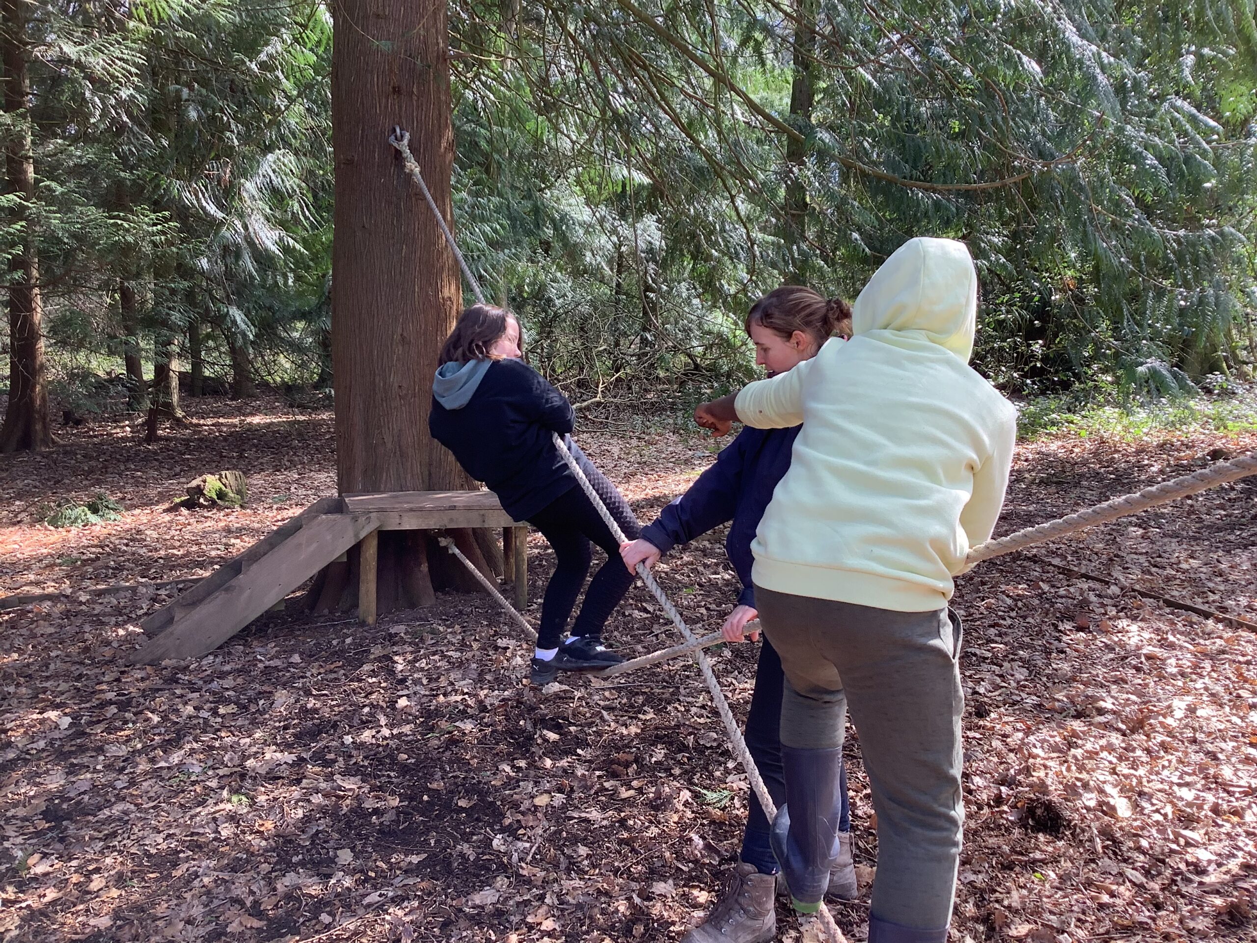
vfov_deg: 45.4
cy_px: 472
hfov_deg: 58.4
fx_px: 1126
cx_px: 628
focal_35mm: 31
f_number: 2.4
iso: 40
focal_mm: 3.3
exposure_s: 1/100
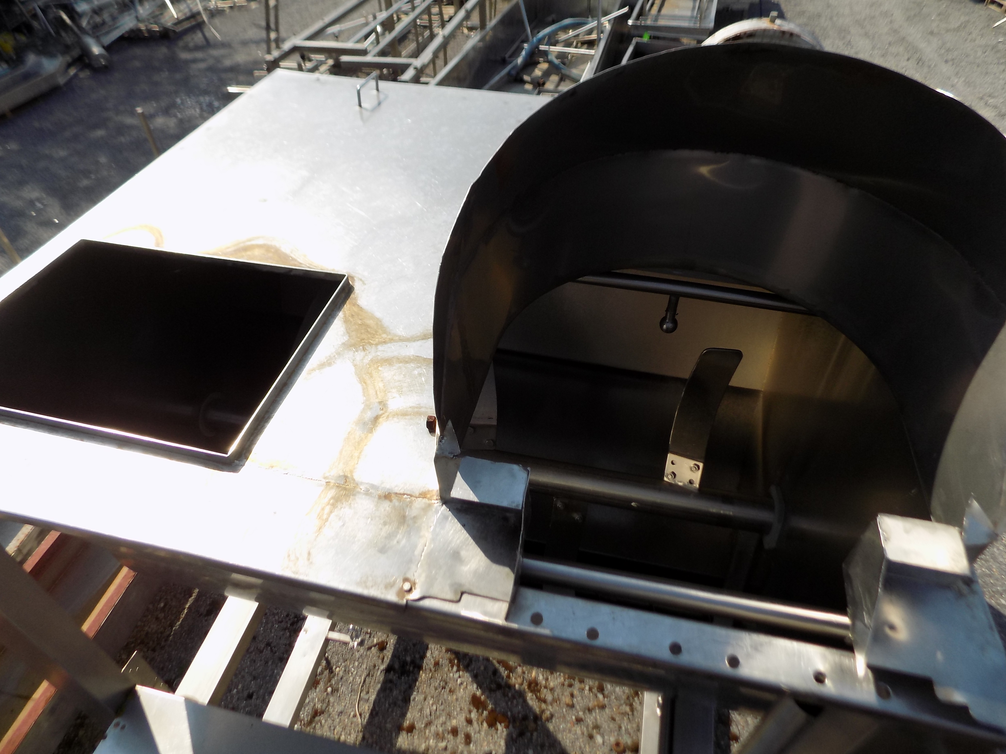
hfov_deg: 73.9
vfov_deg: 58.9
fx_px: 668
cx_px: 503
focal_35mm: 23
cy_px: 377
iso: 80
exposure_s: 1/1250
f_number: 3.1
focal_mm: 4
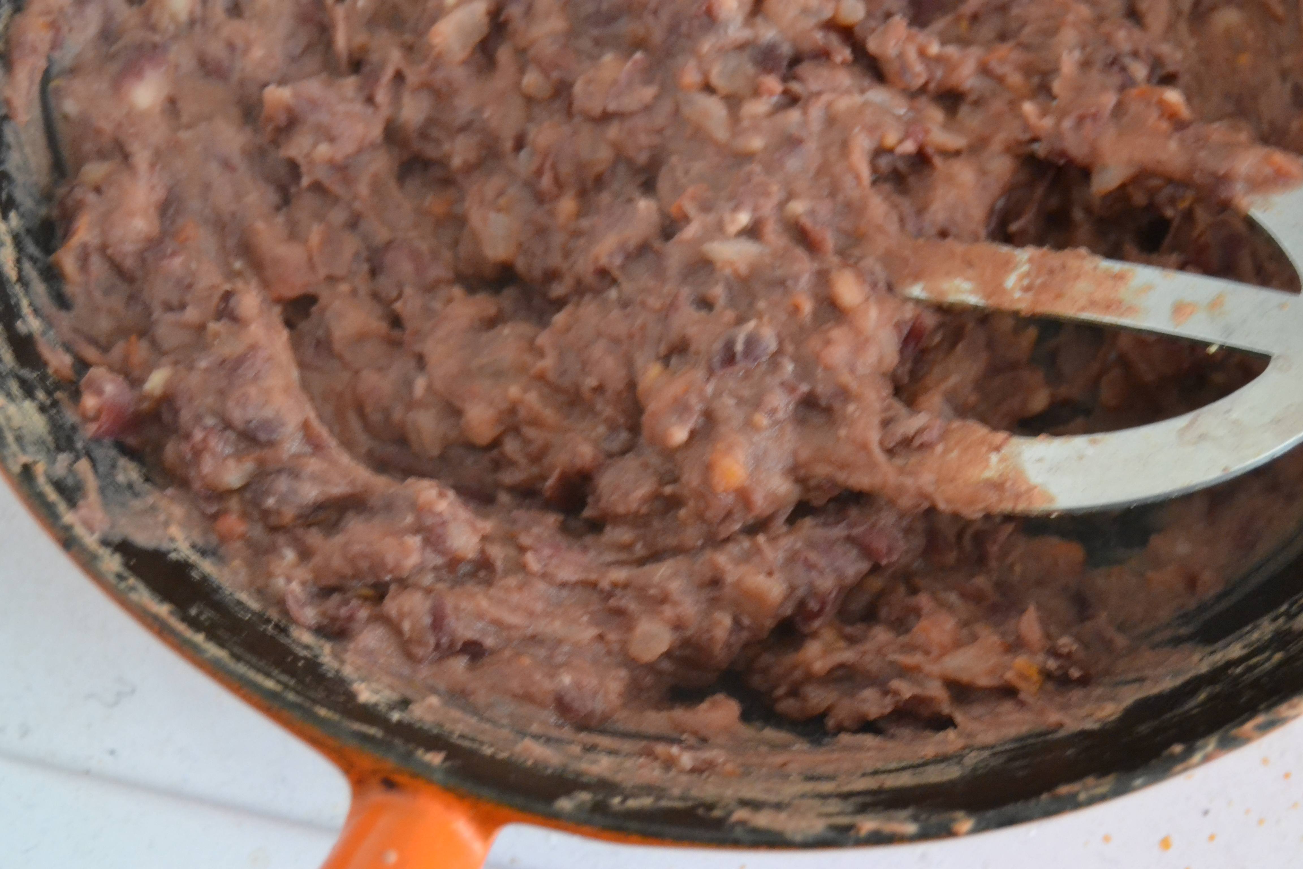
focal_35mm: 69
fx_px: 2497
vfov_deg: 19.7
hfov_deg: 29.2
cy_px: 434
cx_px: 652
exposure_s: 1/13
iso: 3200
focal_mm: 46
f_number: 5.3
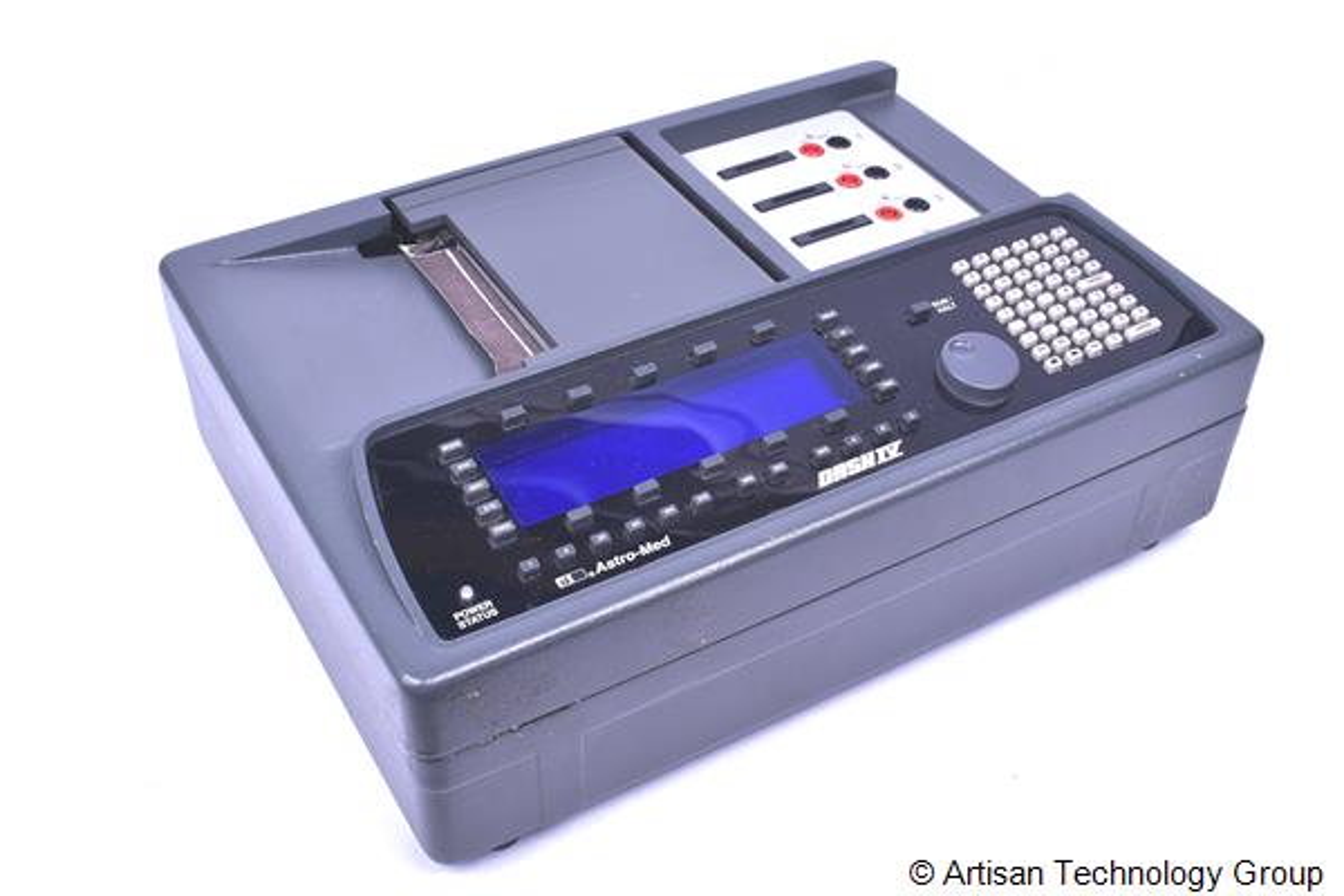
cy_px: 448
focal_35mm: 38
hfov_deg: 51.3
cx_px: 672
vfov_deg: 35.5
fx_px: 1400
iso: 200
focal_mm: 25
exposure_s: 1/200
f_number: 11
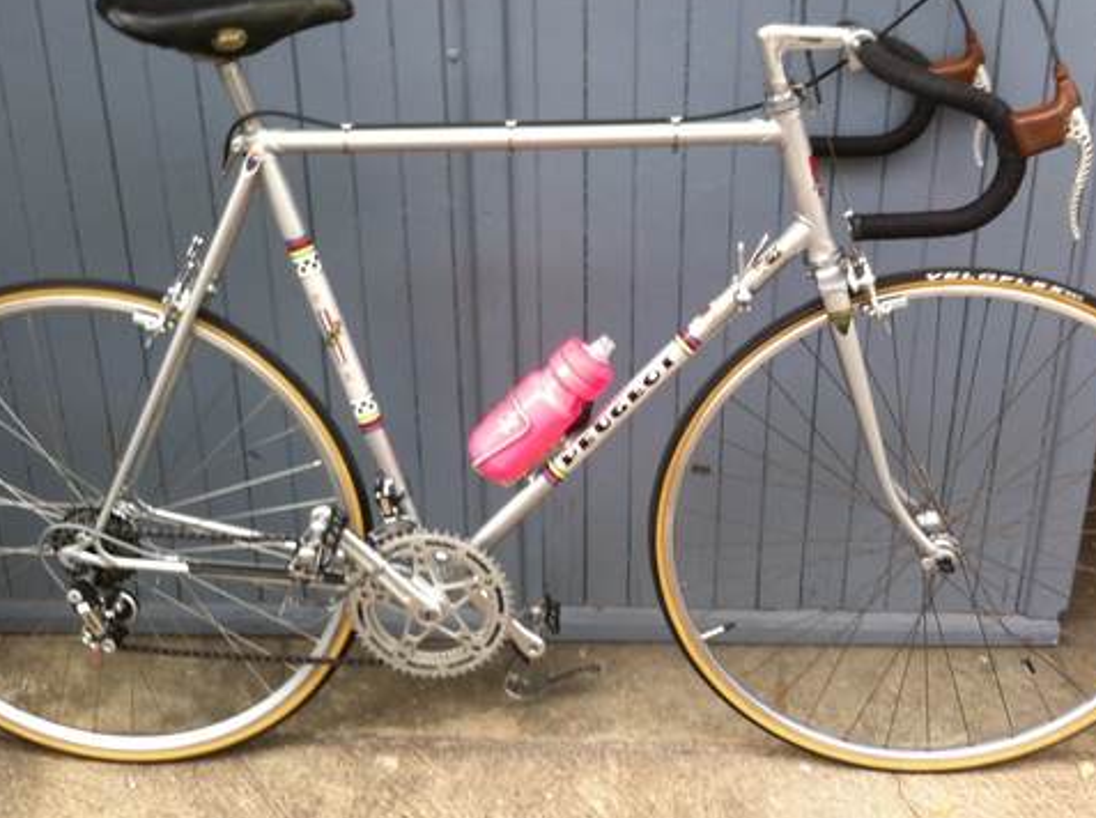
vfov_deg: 30.8
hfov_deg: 40.5
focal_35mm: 47
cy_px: 375
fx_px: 1485
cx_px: 505
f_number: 2.8
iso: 80
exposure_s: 1/20
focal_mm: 3.85
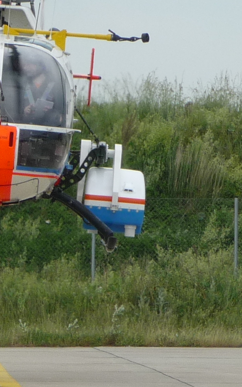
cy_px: 163
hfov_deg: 2.9
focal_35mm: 460
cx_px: 18
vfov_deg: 4.6
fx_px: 4854
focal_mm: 20.3
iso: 100
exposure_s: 1/500
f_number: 4.7
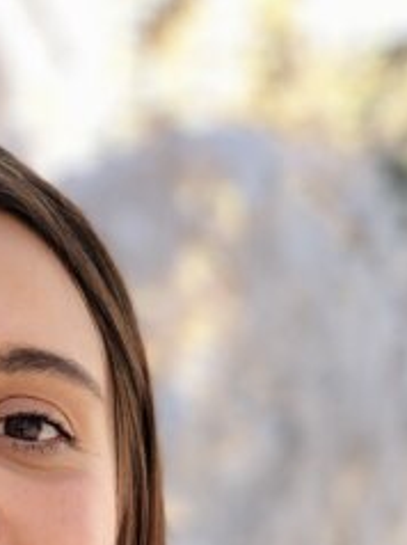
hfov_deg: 8.3
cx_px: -146
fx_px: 2748
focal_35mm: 175
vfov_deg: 10.8
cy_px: 875
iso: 16
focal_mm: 6
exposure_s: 1/60
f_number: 2.4
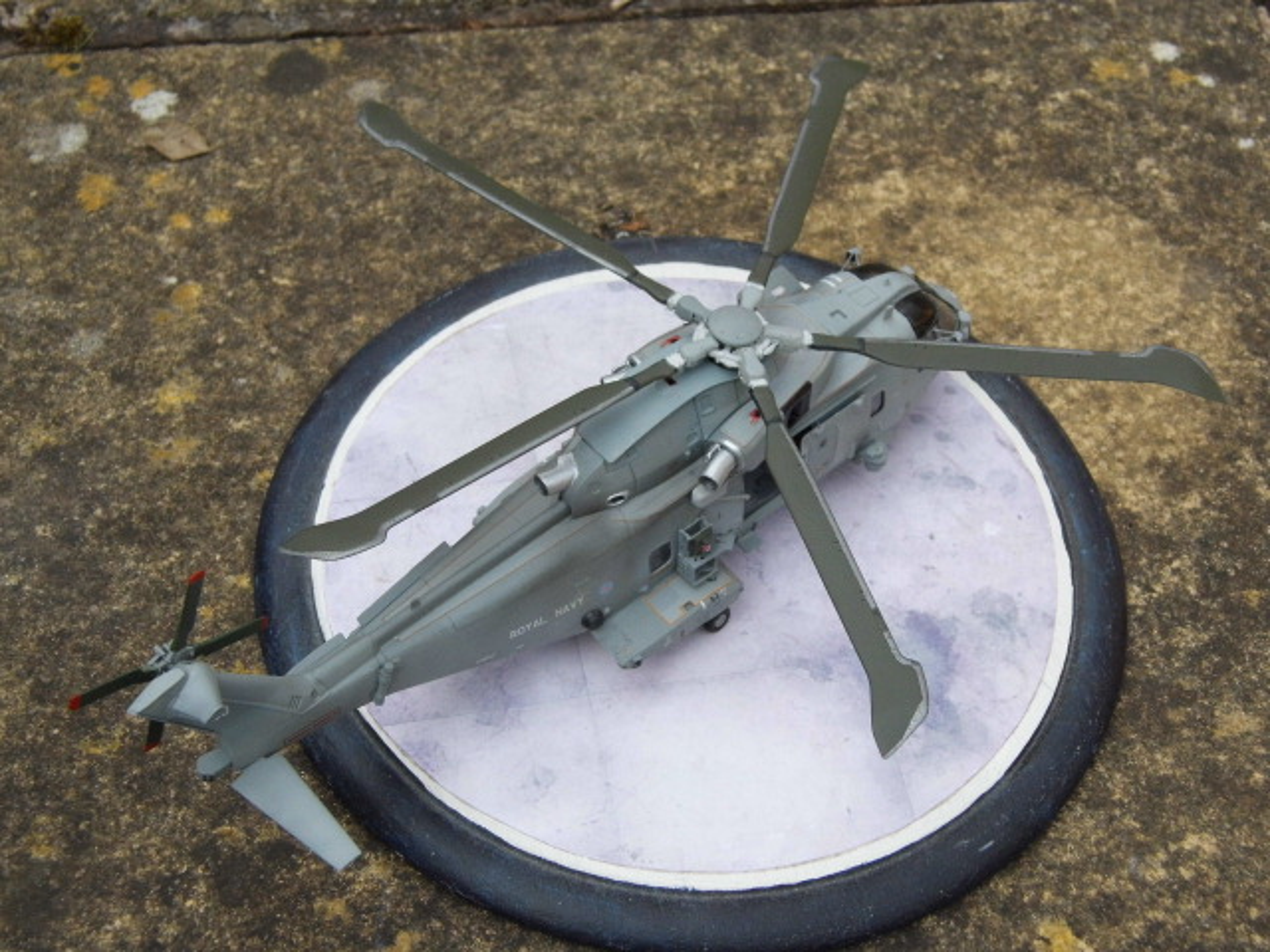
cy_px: 476
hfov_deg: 33.2
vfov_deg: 25.2
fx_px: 2128
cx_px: 635
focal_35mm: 58
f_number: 3.9
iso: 200
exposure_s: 1/500
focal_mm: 10.4
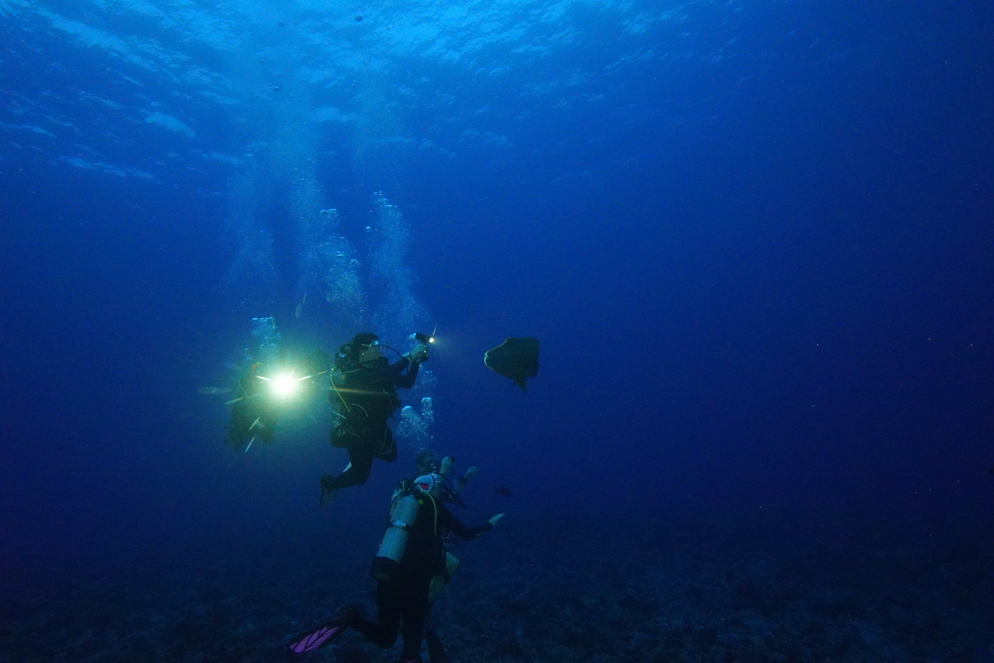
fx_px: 497
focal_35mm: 18
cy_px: 332
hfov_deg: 90.0
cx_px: 497
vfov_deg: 67.4
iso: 6400
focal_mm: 12
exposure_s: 1/125
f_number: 8
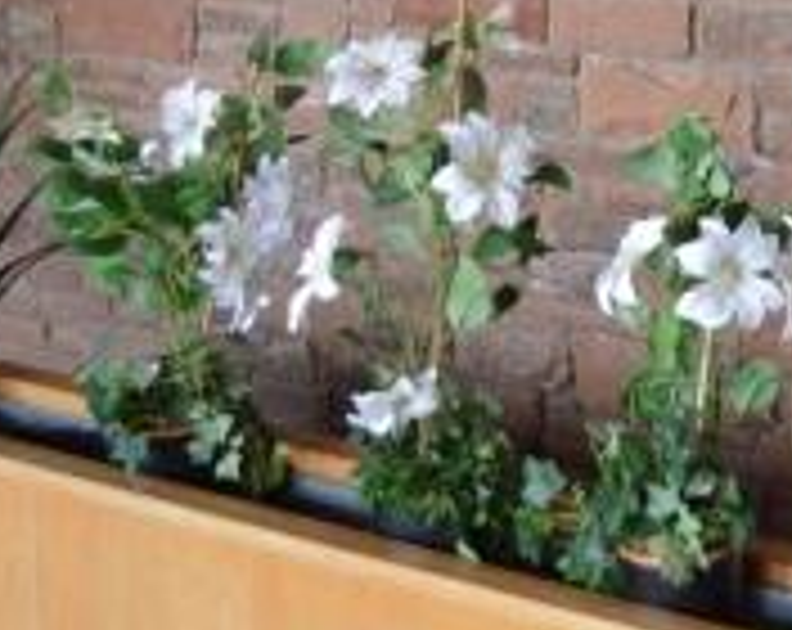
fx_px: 1848
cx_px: 864
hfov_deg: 22.8
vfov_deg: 18.9
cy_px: 9
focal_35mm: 79
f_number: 4
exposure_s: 1/50
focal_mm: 22
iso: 400
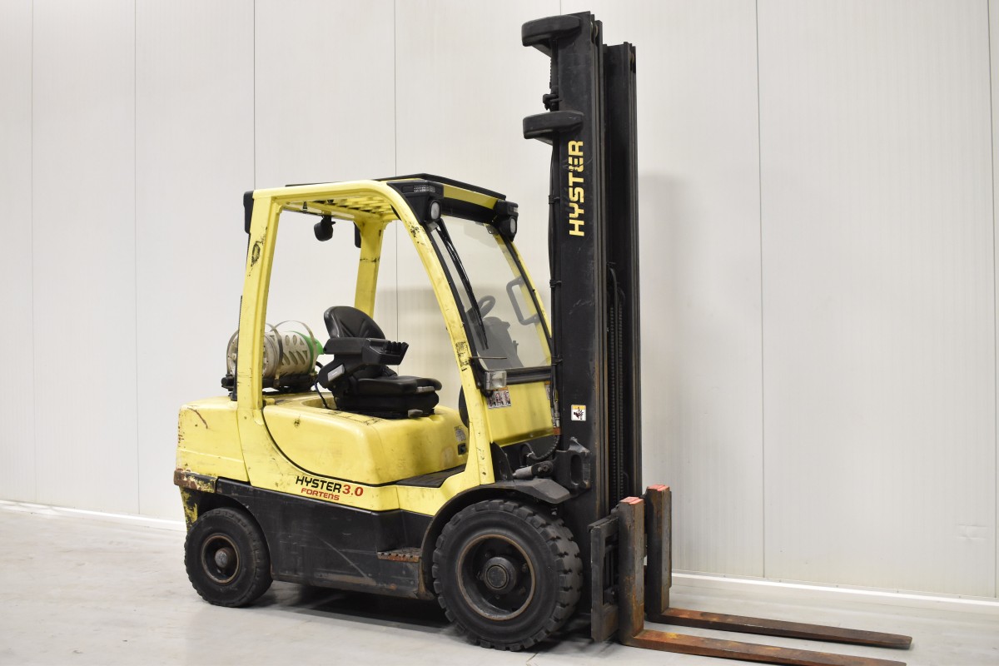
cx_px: 500
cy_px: 333
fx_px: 999
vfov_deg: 36.9
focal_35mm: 36
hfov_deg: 53.1
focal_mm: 24
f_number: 5.6
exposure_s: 1/40
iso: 2000
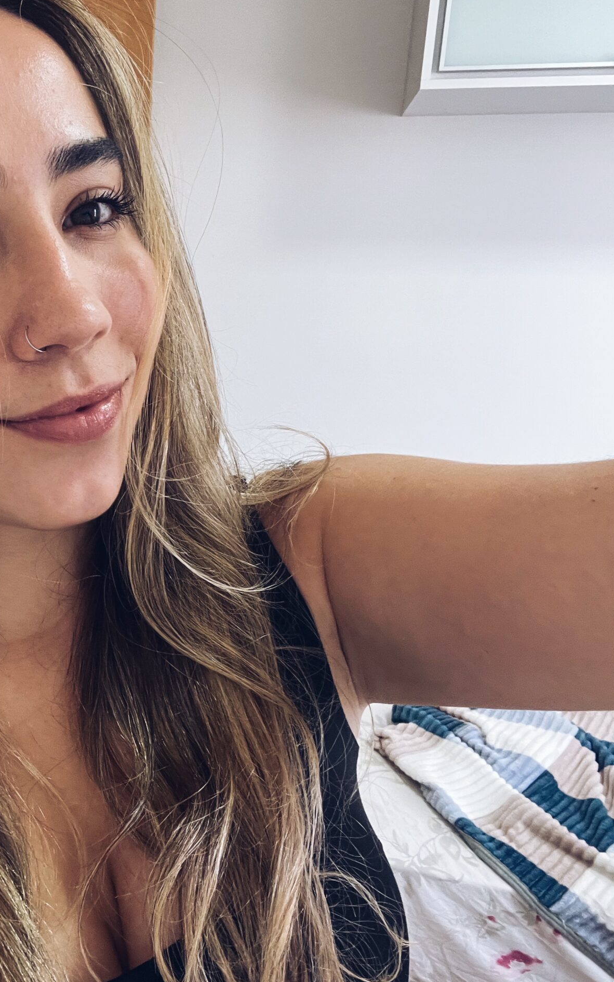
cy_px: 493
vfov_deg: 58.1
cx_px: 30
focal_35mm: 33
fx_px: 883
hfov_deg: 35.4
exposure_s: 1/60
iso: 250
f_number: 2.2
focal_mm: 2.71
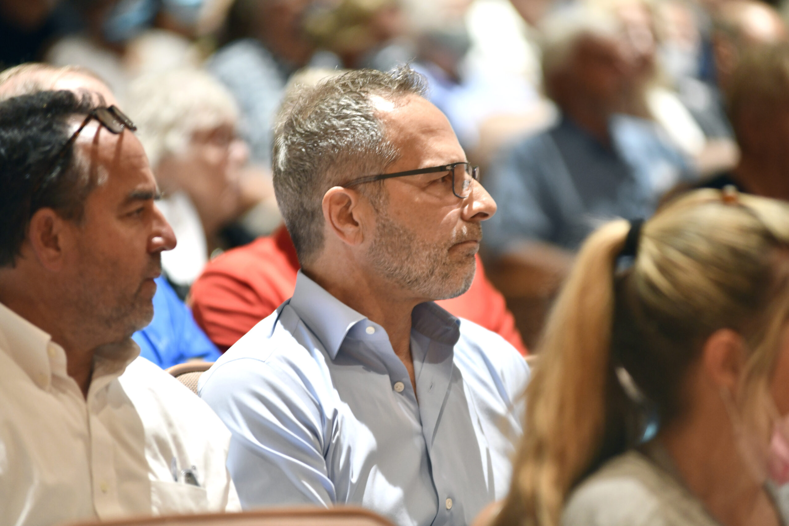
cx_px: 394
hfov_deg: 10.3
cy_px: 263
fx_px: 4383
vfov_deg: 6.9
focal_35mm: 200
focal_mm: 200
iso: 1600
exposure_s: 1/30
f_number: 2.8
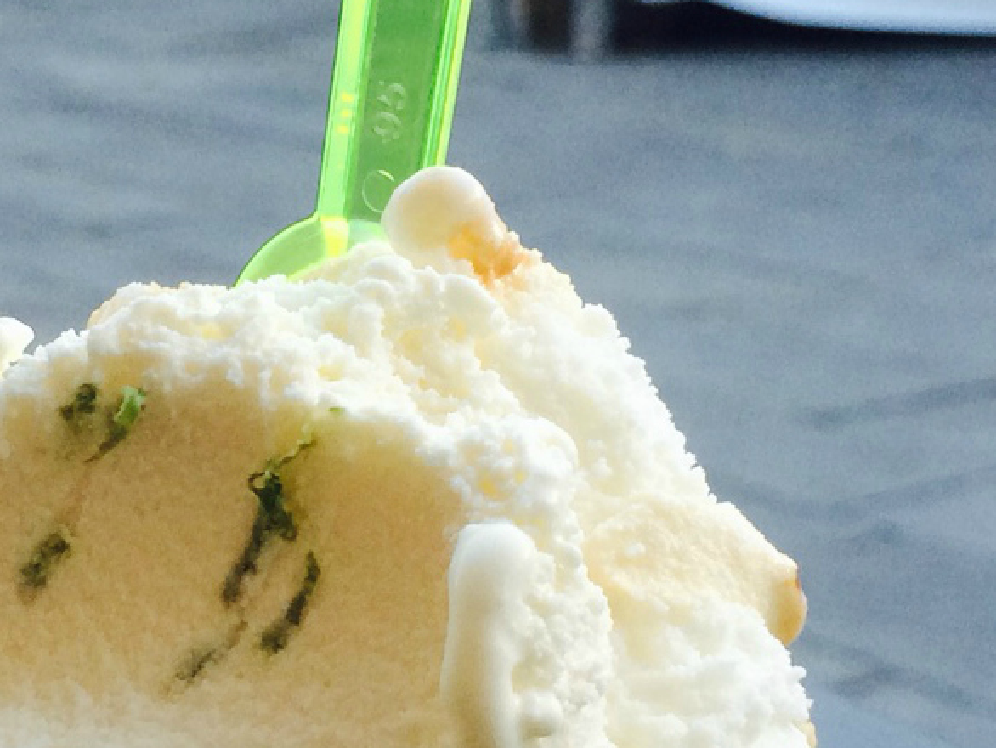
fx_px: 2735
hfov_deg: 20.5
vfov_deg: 15.6
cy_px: 424
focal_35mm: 95
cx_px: 232
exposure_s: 1/120
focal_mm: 4.12
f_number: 2.2
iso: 64
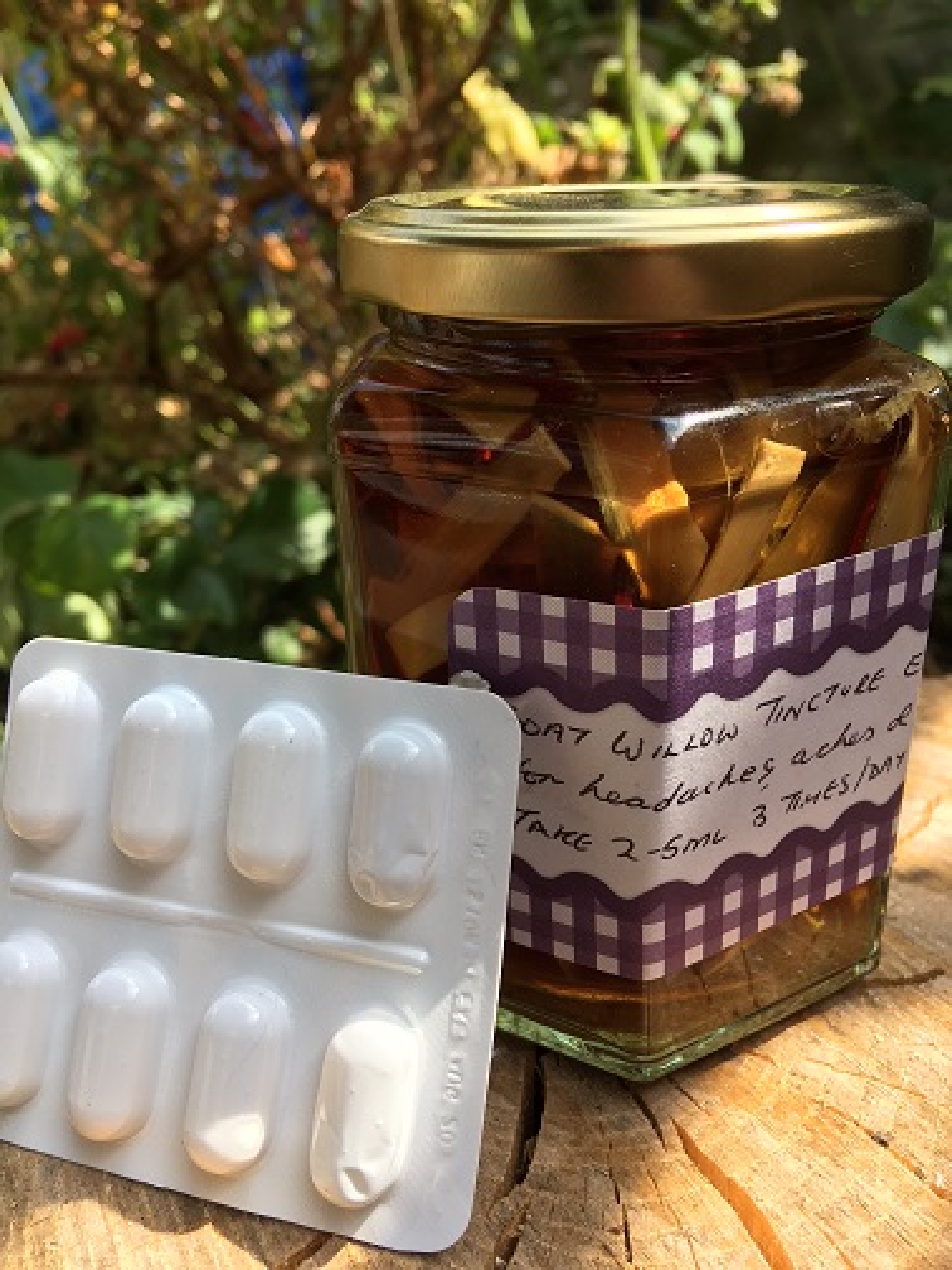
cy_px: 635
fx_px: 1063
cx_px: 476
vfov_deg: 61.7
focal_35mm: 29
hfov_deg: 48.2
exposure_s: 1/418
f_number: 2.2
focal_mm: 4.15
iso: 25
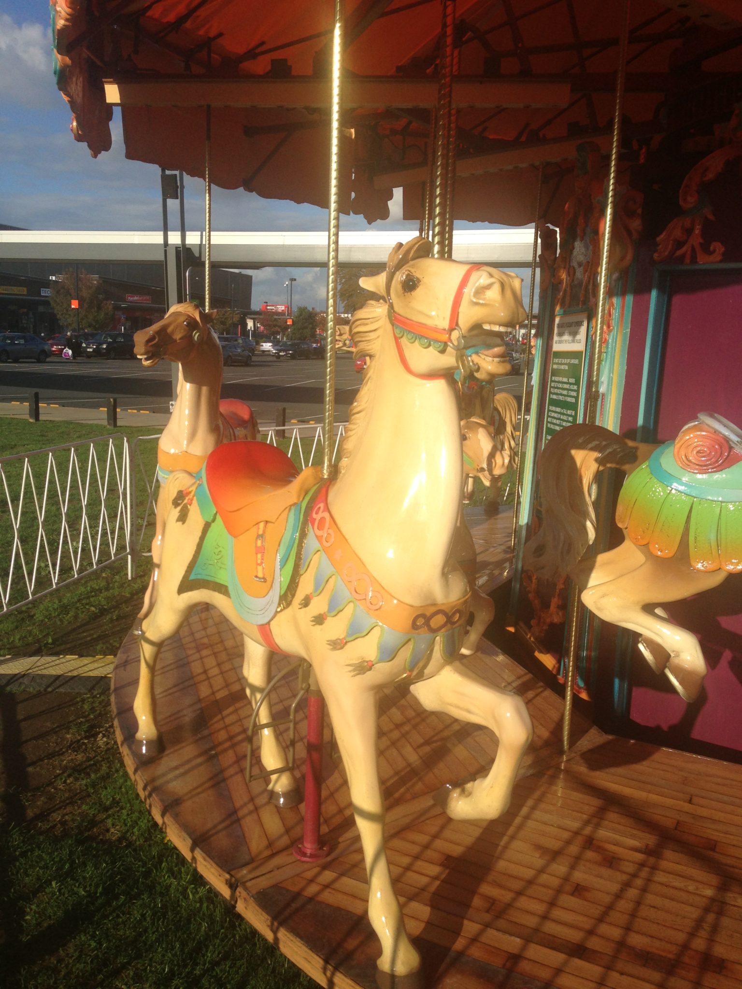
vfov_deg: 55.4
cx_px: 371
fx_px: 943
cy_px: 494
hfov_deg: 42.9
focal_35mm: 33
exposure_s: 1/2169
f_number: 2.4
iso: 50
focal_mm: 4.13
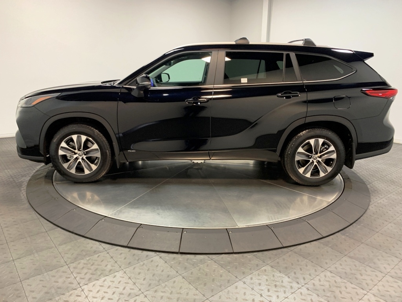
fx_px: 302
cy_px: 151
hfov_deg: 67.3
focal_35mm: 26
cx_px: 201
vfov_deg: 53.1
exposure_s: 1/40
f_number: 1.8
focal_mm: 4.25
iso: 250
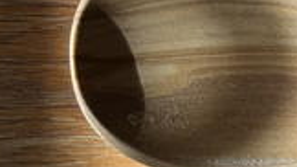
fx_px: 1236
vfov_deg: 7.5
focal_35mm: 157
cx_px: 691
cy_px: 307
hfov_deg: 11.5
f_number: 1.6
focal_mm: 5.1
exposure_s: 1/508
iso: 50
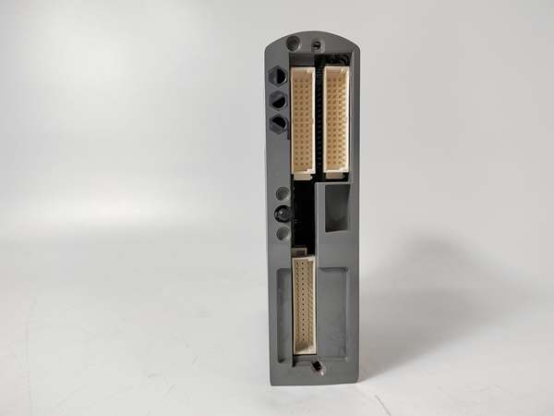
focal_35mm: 23
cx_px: 277
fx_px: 368
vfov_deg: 58.9
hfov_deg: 73.9
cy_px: 208
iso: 619
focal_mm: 5.52
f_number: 1.9
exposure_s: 1/100
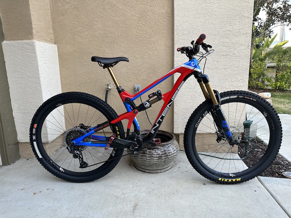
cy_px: 109
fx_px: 202
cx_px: 146
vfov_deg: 56.8
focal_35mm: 24
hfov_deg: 71.6
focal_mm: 6.86
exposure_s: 1/258
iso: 80
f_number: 1.78
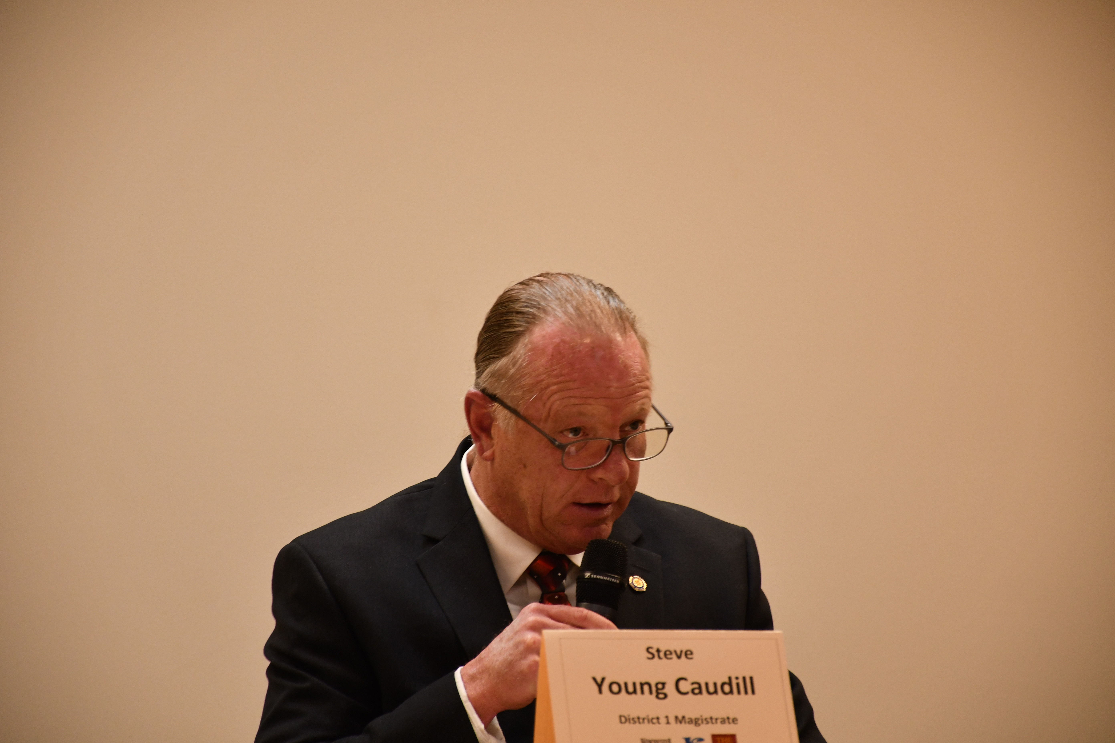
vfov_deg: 7.0
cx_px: 558
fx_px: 6039
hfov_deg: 10.5
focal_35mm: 195
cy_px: 372
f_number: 5.6
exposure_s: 1/40
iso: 800
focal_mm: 130
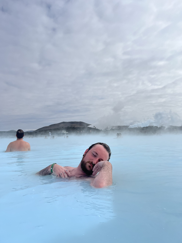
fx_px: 182
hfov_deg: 53.1
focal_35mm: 26
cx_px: 91
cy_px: 122
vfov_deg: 67.3
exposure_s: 1/12658
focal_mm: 5.7
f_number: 1.5
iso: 50
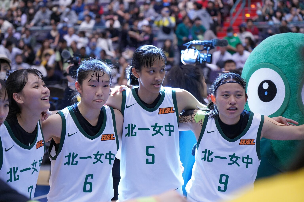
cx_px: 152
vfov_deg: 14.7
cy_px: 101
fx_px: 785
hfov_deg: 21.9
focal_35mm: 93
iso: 6400
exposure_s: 1/800
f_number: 4
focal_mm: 93
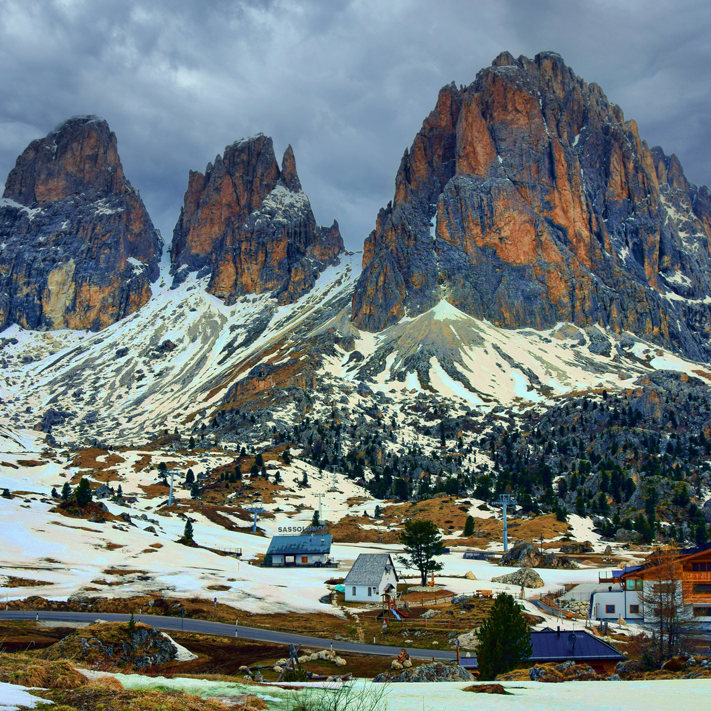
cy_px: 353
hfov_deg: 47.1
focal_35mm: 35
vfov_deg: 47.2
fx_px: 813
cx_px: 308
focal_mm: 18
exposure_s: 1/250
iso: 200
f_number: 8
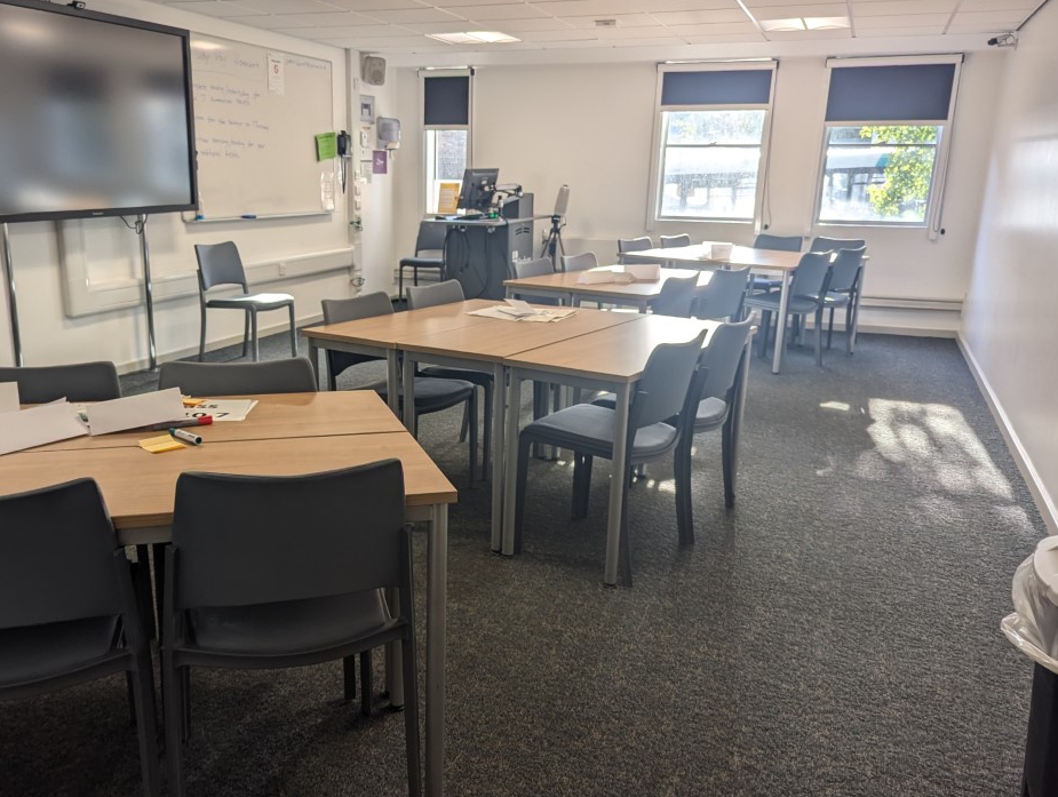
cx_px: 440
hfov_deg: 57.9
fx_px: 949
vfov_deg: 45.5
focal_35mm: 31
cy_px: 445
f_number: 1.85
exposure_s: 1/201
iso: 55
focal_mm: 6.81
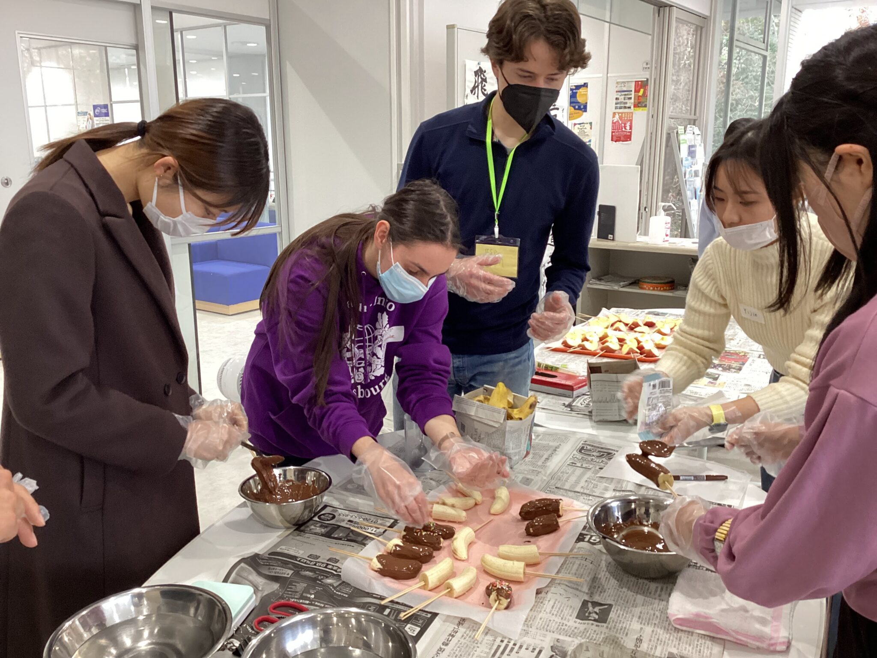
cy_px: 329
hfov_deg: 58.4
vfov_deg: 45.4
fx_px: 785
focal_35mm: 31
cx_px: 438
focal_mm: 3.3
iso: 160
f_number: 2.4
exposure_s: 1/50
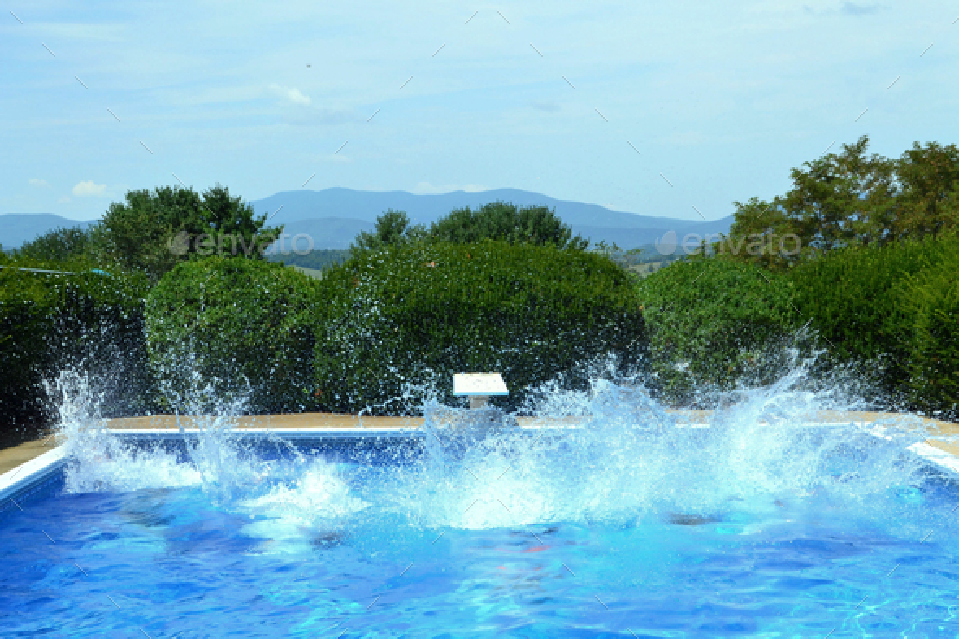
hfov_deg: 35.1
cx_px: 480
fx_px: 1518
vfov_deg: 23.8
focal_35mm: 57
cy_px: 320
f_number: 9
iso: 200
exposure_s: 1/320
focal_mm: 38
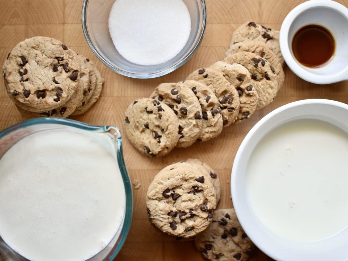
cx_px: 196
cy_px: 130
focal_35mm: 43
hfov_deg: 43.7
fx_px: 432
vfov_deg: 33.6
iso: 640
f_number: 4
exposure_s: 1/200
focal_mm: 26
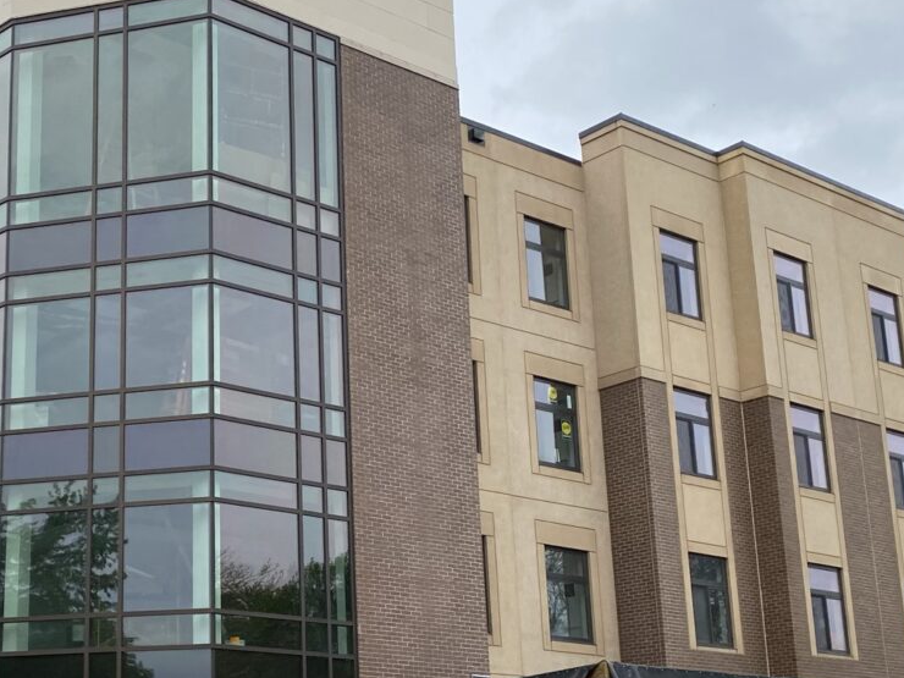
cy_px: 475
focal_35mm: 54
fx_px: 1410
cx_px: 210
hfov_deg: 34.7
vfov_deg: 26.8
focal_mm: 4.25
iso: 32
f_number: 1.8
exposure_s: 1/2463
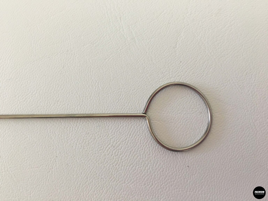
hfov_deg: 61.7
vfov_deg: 48.2
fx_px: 225
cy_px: 100
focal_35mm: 29
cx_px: 134
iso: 160
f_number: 2.2
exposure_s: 1/30
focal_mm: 4.15
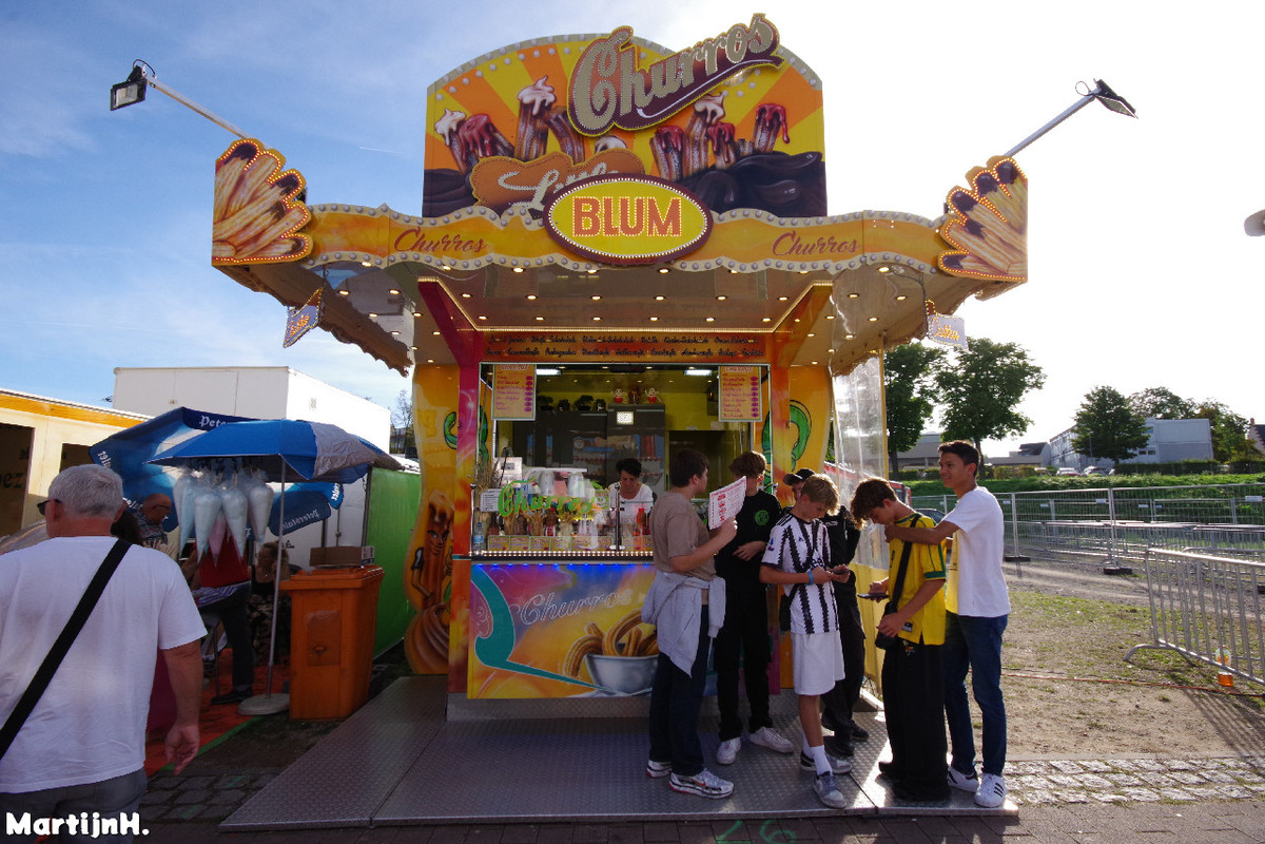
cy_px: 422
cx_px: 632
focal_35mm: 18
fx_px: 632
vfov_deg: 67.4
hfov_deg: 90.0
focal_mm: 12
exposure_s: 1/500
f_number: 9
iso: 800
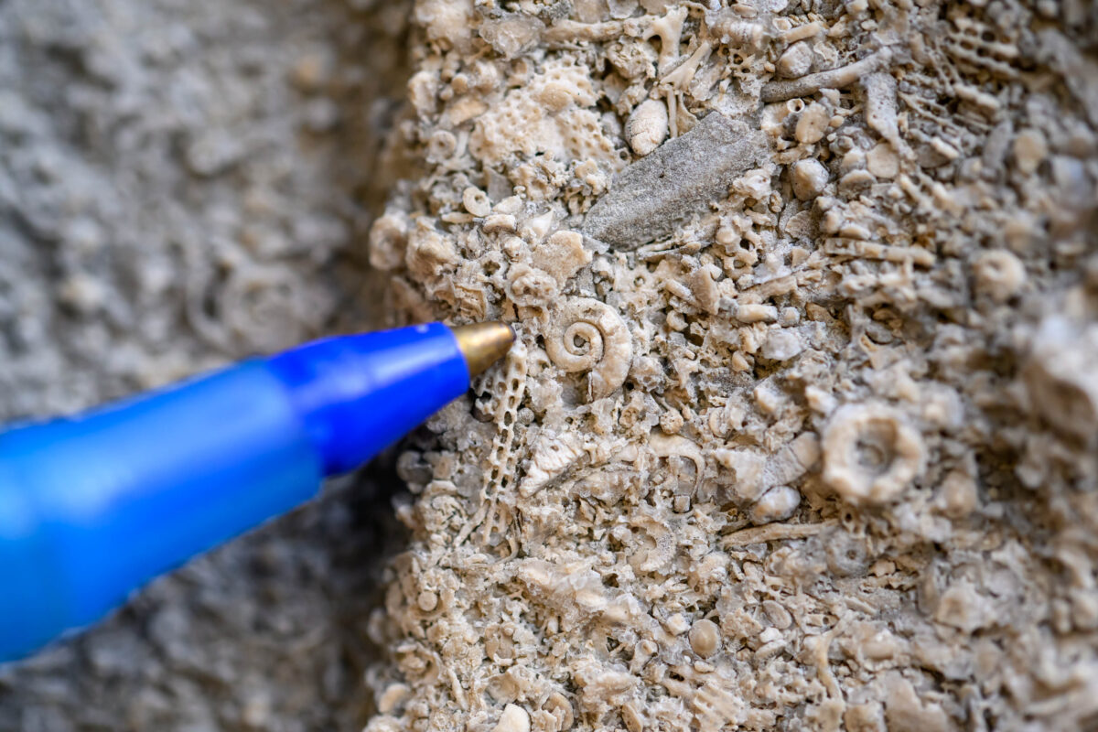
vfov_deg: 22.6
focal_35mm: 60
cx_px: 549
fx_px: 1830
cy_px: 366
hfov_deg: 33.4
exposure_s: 1/400
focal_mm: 60
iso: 1600
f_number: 7.1
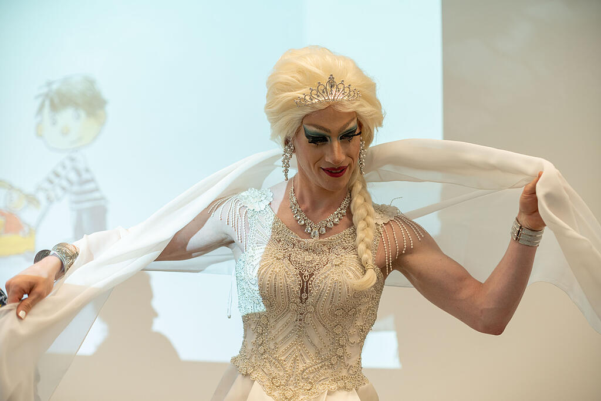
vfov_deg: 27.0
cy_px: 200
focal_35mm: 50
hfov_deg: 39.6
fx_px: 835
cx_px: 300
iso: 500
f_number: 2
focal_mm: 50
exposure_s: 1/640
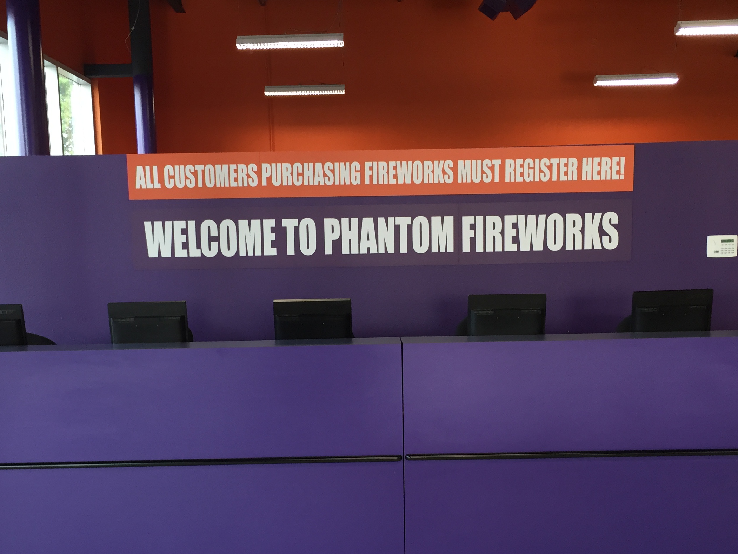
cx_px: 355
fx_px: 960
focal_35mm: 45
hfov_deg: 42.1
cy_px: 365
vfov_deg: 32.0
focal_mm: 4.15
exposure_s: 1/30
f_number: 2.2
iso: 32
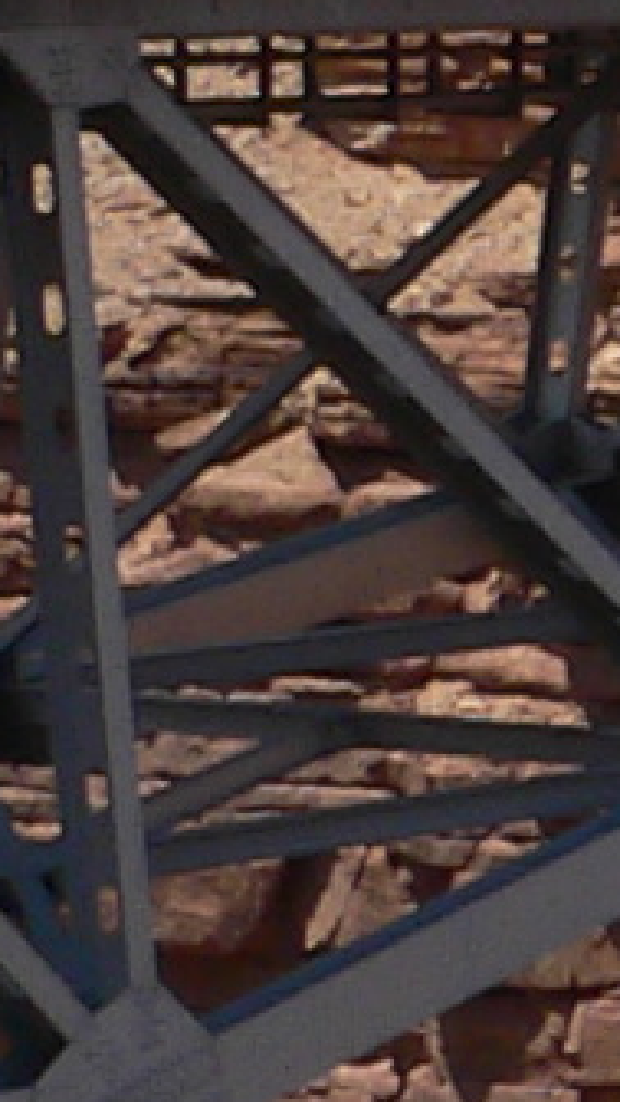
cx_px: 2887
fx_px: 8739
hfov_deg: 3.7
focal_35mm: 299
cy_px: 69
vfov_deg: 7.2
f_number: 5.6
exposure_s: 1/500
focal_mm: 6
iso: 80
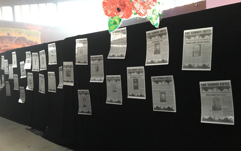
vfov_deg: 40.5
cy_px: 85
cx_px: 121
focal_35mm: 31
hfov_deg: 61.2
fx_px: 204
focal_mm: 4.15
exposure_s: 1/17
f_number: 2.2
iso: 320
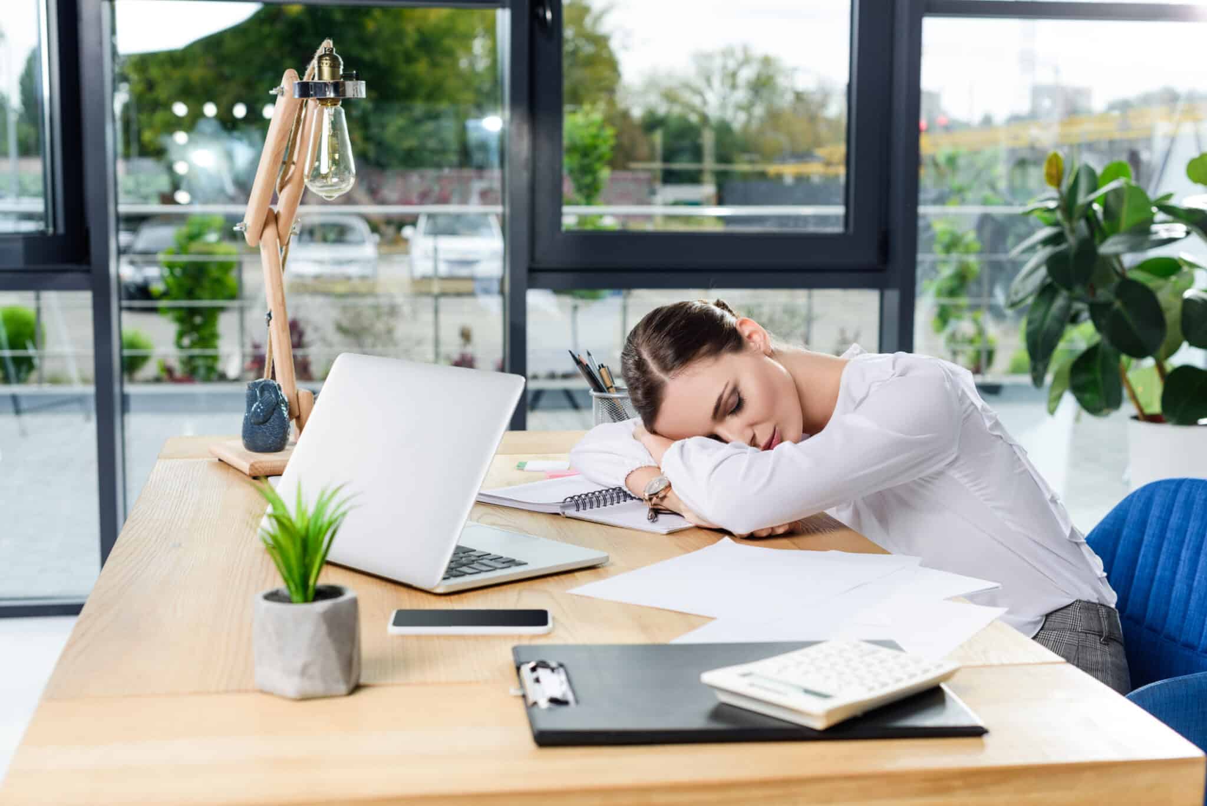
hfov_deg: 39.6
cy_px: 403
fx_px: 1677
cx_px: 604
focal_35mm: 50
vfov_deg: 27.0
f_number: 5
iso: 160
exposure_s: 1/160
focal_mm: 50
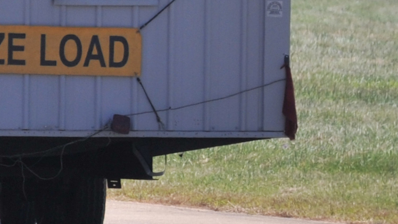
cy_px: 122
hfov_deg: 1.4
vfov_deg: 0.8
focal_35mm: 1489
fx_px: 15716
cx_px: -524
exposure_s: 1/500
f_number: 11
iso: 320
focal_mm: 250
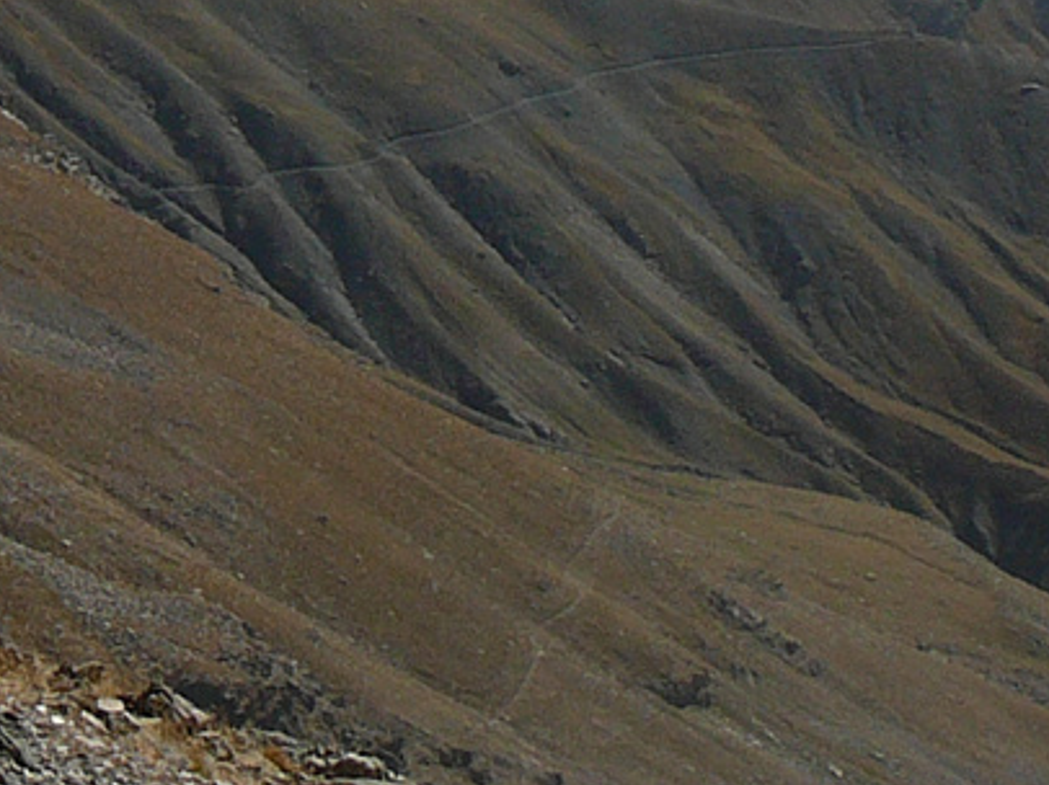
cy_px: -436
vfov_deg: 8.3
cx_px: 271
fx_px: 5270
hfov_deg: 11.3
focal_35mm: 174
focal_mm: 7.3
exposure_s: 1/640
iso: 80
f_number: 5.6
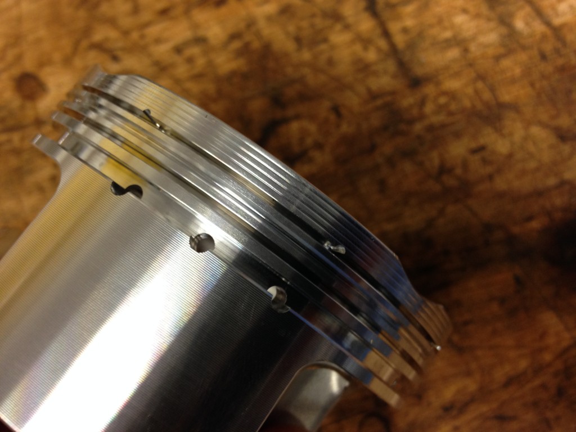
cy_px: 216
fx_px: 549
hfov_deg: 55.4
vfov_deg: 42.9
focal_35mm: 33
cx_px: 288
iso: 100
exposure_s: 1/20
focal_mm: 4.12
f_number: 2.4
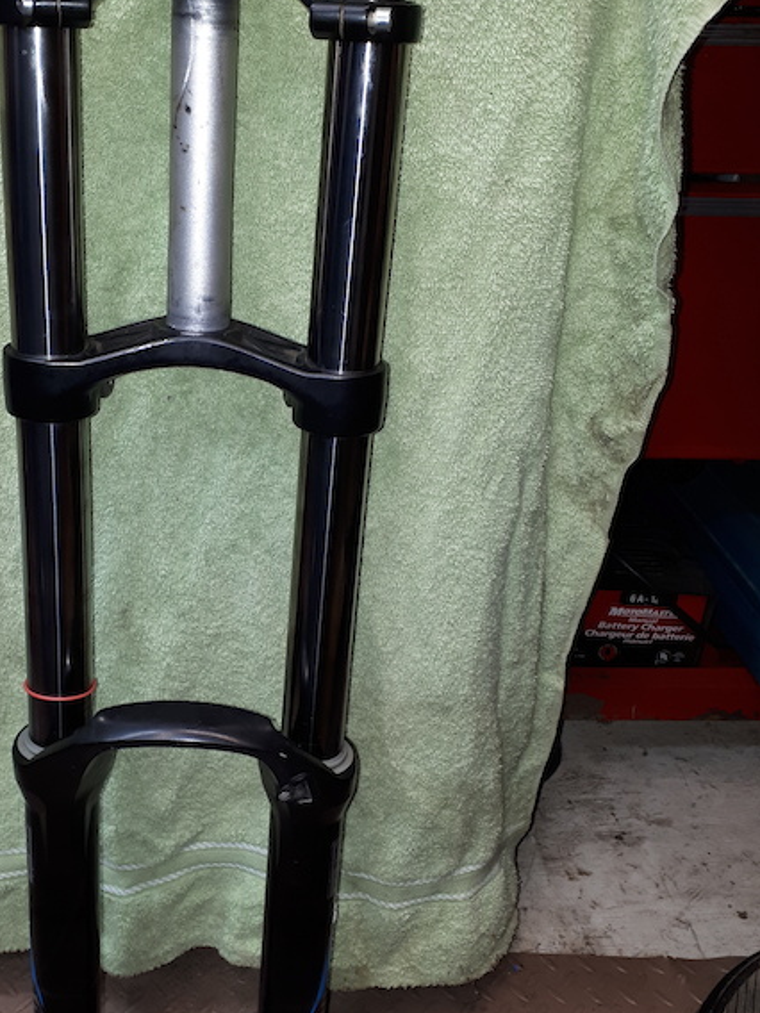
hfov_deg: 37.4
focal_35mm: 38
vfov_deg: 48.9
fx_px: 1112
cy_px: 562
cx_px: 260
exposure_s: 1/33
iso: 64
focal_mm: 3.6
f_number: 1.9
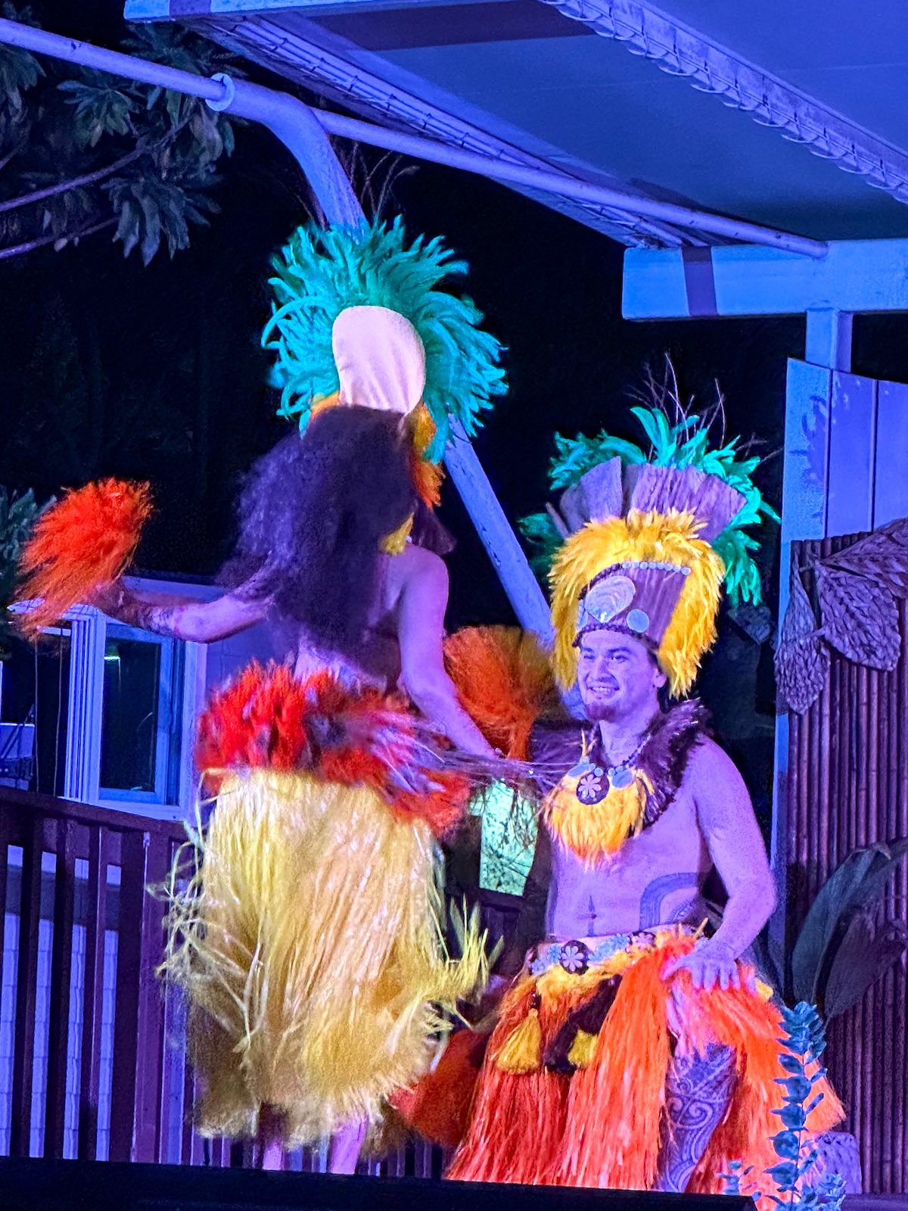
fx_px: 2693
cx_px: 454
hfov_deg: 19.1
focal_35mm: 77
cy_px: 606
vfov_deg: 25.3
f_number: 2.8
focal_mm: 9
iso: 1000
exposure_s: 1/40
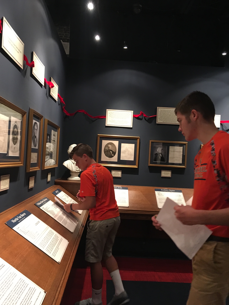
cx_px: 114
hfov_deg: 48.2
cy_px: 152
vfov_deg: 61.7
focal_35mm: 29
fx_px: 256
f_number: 2.2
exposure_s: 1/20
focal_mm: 4.15
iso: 200
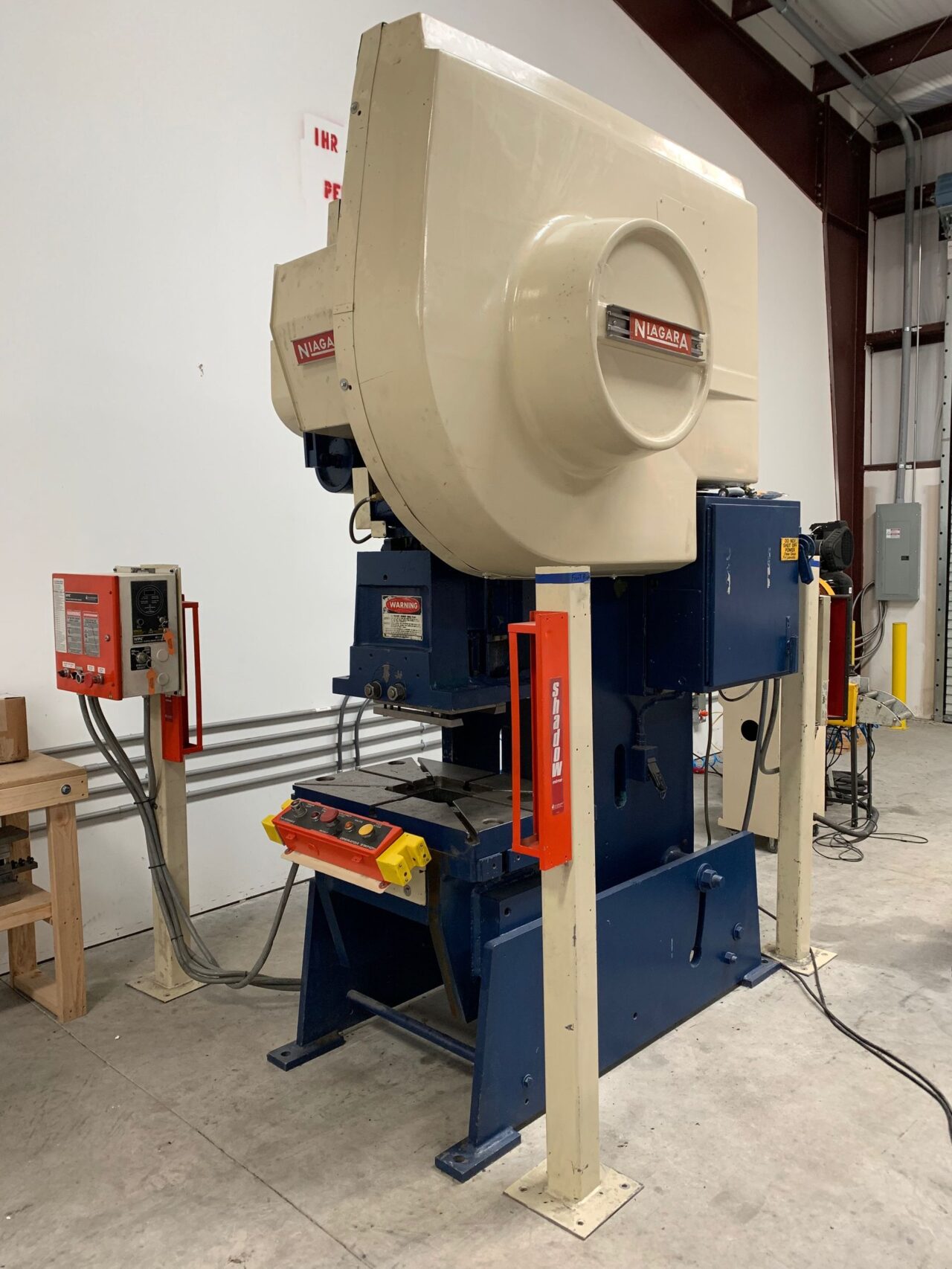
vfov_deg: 67.3
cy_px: 634
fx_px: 953
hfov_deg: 53.1
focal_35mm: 26
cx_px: 476
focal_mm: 4.25
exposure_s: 1/82
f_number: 1.8
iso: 100
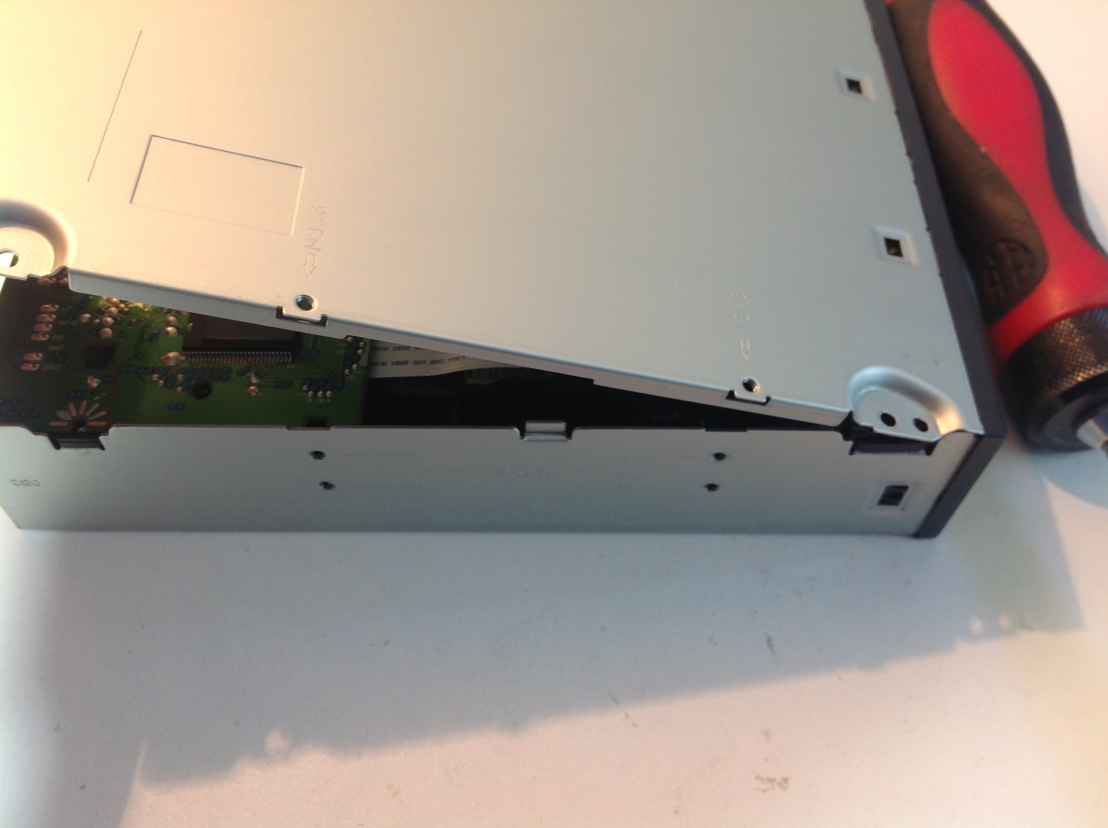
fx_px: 1119
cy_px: 414
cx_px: 554
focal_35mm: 35
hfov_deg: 52.7
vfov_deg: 40.6
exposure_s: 1/17
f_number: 2.4
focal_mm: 4.28
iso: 64
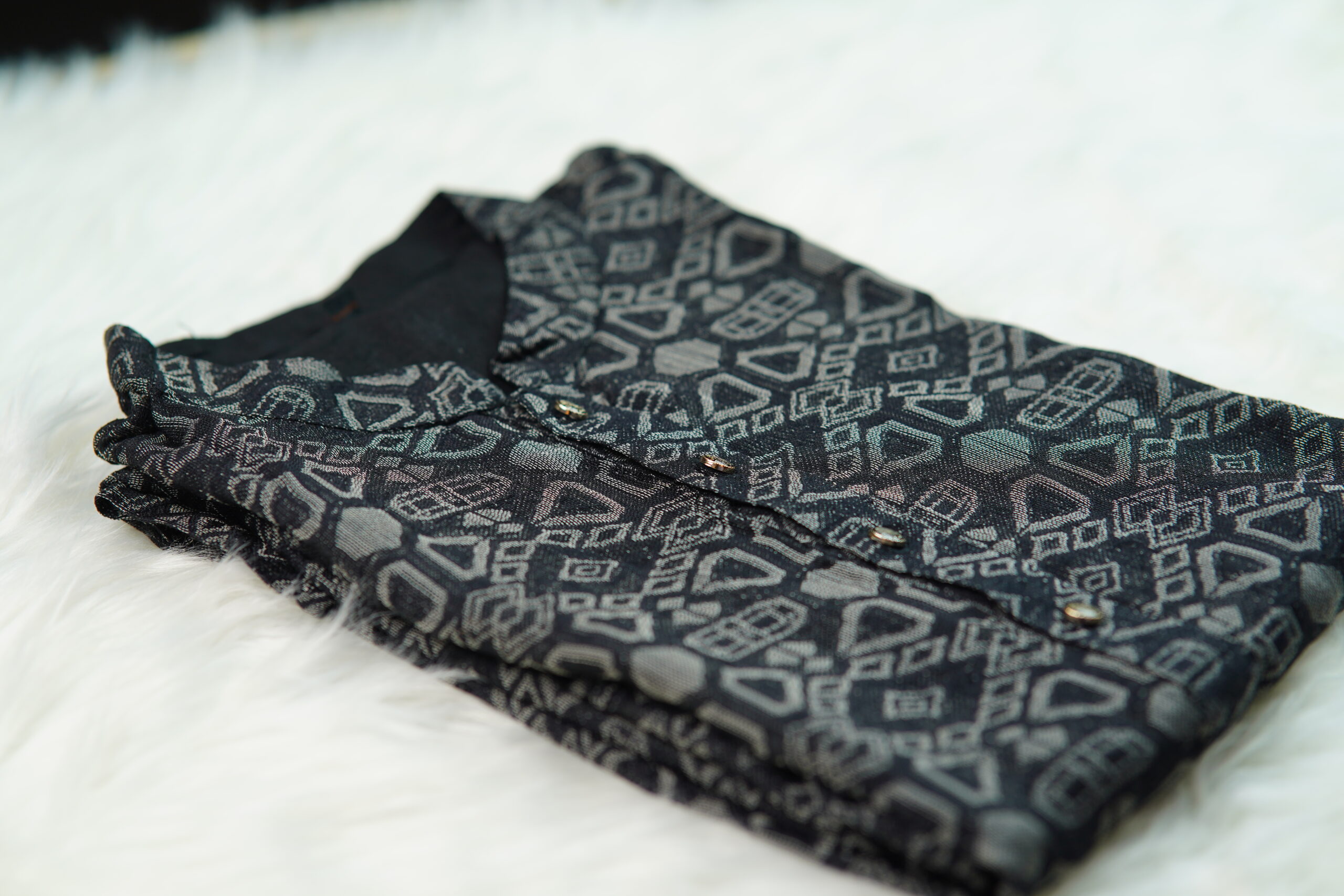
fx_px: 3173
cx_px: 672
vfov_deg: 16.1
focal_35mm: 85
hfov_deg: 23.9
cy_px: 448
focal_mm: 85
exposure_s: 1/100
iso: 200
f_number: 2.8
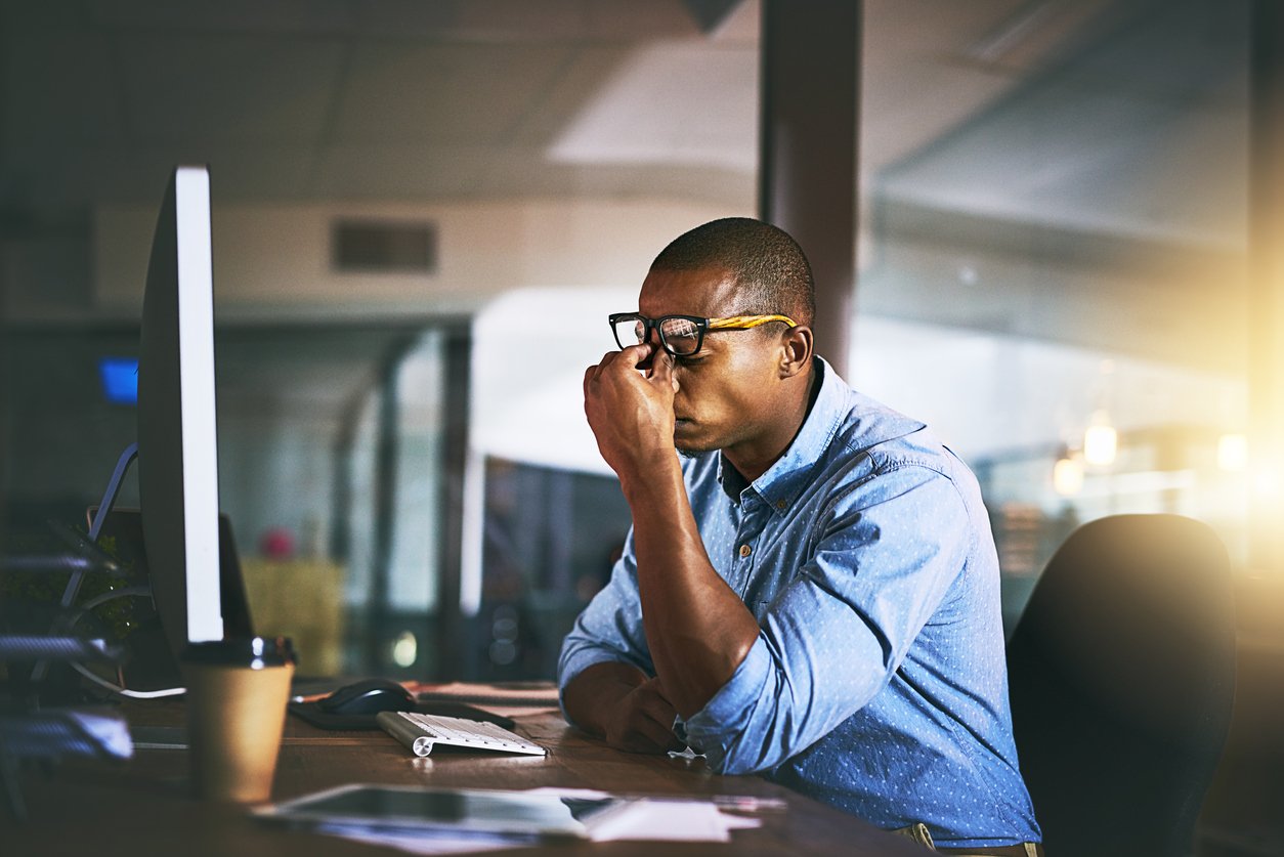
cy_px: 428
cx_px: 642
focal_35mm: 50
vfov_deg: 27.0
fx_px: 1784
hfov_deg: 39.6
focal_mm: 50
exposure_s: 1/125
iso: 500
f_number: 2
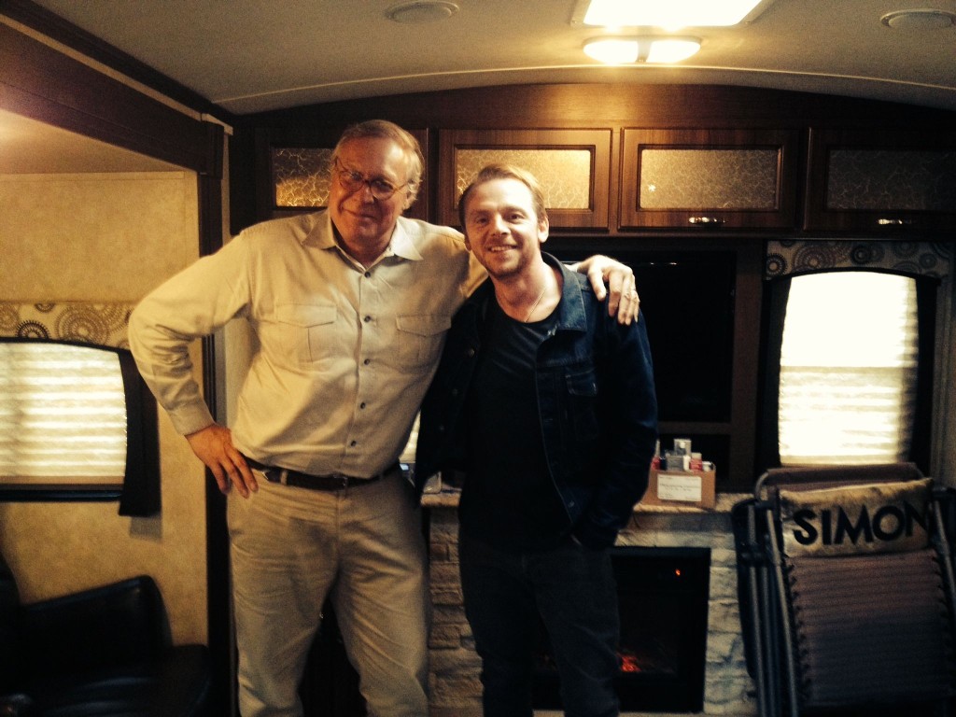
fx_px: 967
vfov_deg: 40.7
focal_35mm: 35
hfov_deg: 52.6
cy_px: 358
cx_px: 478
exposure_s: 1/15
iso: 400
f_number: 2.4
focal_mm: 4.28
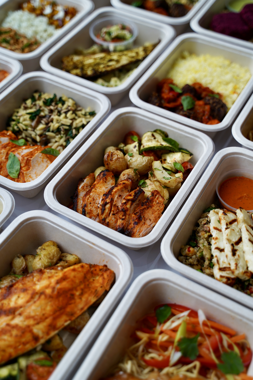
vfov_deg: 45.4
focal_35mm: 43
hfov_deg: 31.2
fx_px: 453
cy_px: 190
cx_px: 126
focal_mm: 43
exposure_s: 1/100
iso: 200
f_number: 2.8
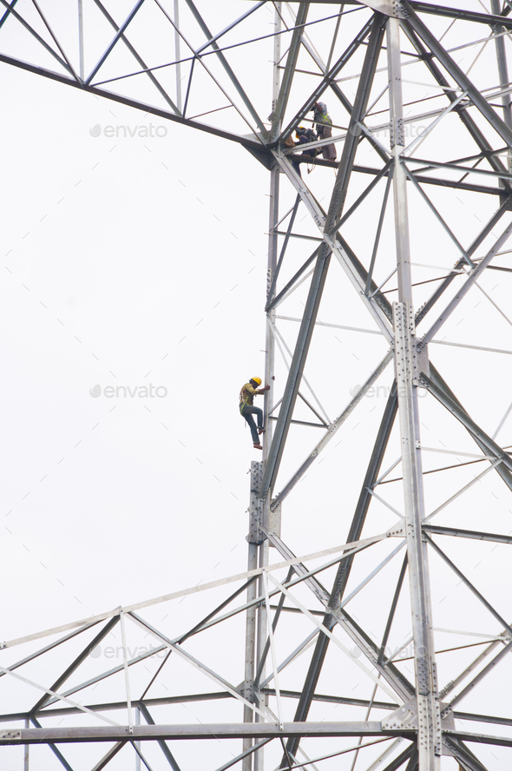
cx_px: 256
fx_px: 3592
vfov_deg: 12.2
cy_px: 386
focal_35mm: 168
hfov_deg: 8.2
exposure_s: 1/500
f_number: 8
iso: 200
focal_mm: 112
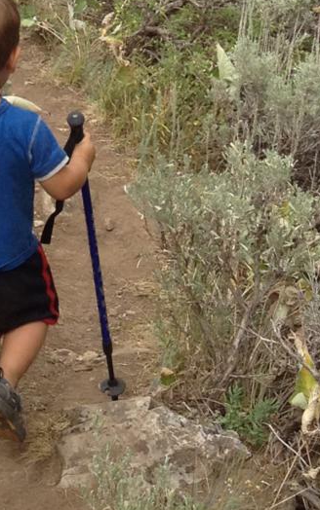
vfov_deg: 13.5
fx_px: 2021
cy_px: -291
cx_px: -19
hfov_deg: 9.0
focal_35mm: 145
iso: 64
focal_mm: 4.28
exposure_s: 1/536
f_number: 2.4
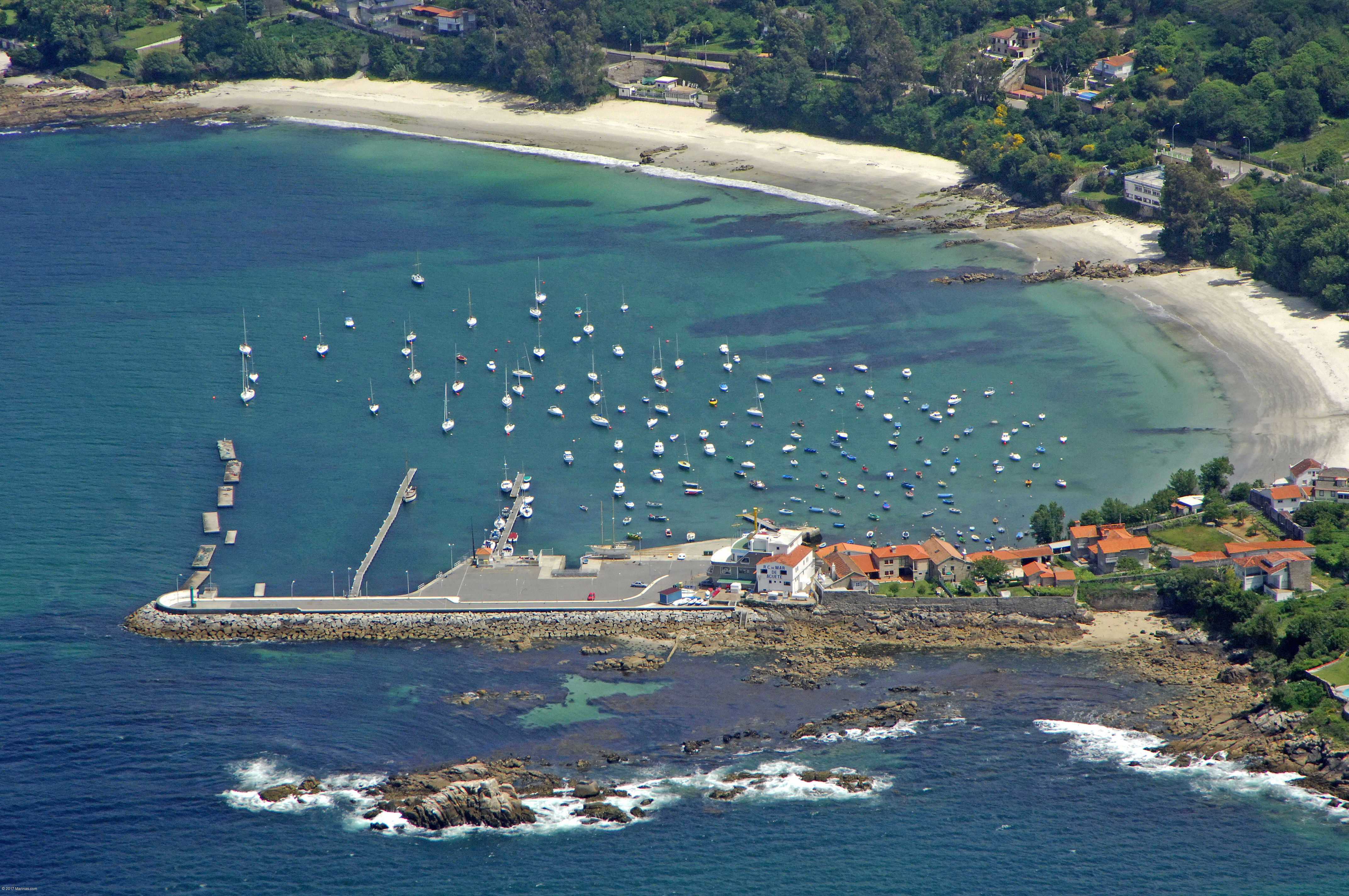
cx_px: 674
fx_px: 6737
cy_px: 448
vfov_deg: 7.6
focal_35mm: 180
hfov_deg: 11.4
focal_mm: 120
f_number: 8.5
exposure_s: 1/1000
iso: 400
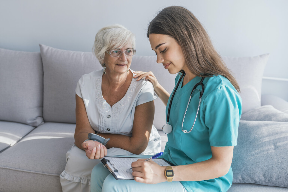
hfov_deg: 54.4
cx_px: 144
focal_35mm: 35
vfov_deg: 37.9
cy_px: 96
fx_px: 280
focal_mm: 35
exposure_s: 1/160
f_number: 3.2
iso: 125
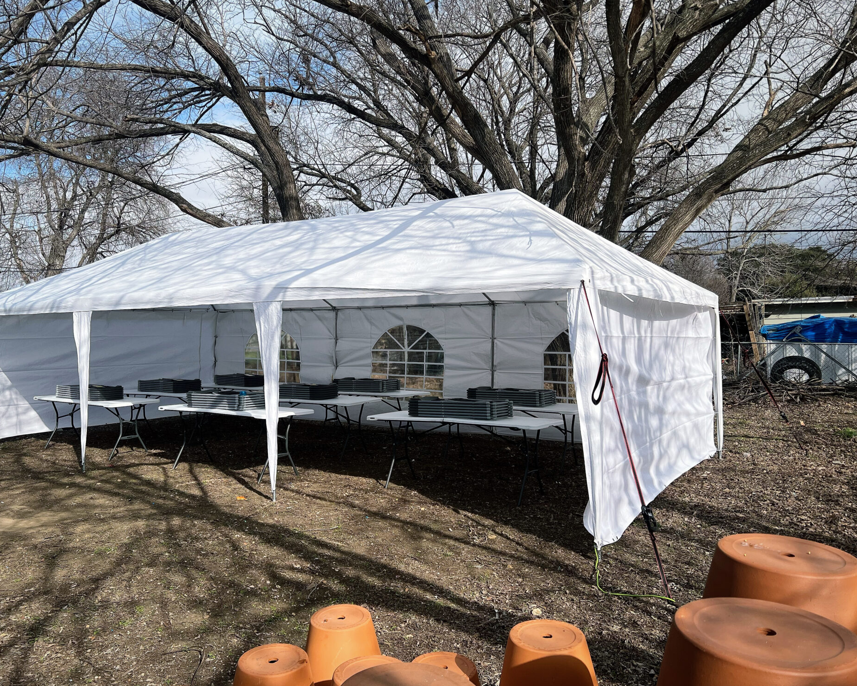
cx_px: 389
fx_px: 710
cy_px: 340
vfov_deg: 51.5
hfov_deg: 62.1
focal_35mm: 28
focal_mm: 5.7
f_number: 1.5
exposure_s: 1/4444
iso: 50
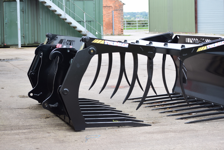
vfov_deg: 16.6
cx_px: 112
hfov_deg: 24.6
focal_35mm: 82
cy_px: 75
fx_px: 514
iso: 400
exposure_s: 1/200
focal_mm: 55
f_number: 7.1
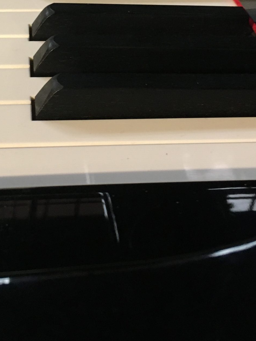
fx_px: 582
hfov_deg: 24.6
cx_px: 72
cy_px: 12
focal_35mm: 59
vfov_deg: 30.7
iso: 200
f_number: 2.2
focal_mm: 4.15
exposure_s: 1/15
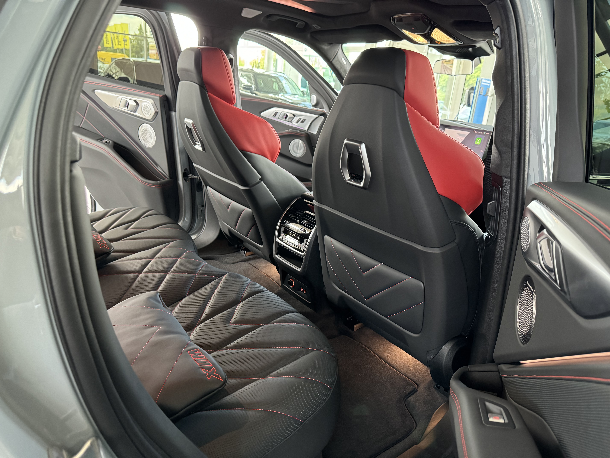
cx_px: 305
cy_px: 229
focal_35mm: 24
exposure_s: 1/60
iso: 640
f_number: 1.78
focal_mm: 6.76
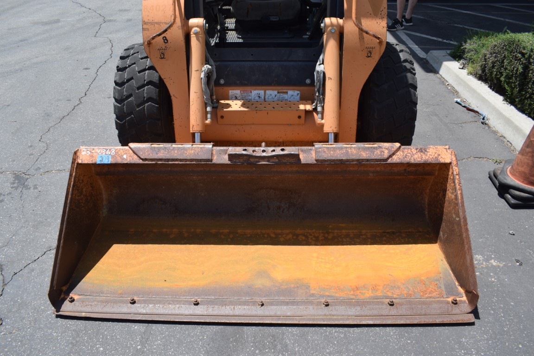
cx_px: 267
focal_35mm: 27
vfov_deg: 47.9
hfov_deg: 67.4
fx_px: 400
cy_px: 178
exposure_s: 1/400
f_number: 9
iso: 200
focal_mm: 18
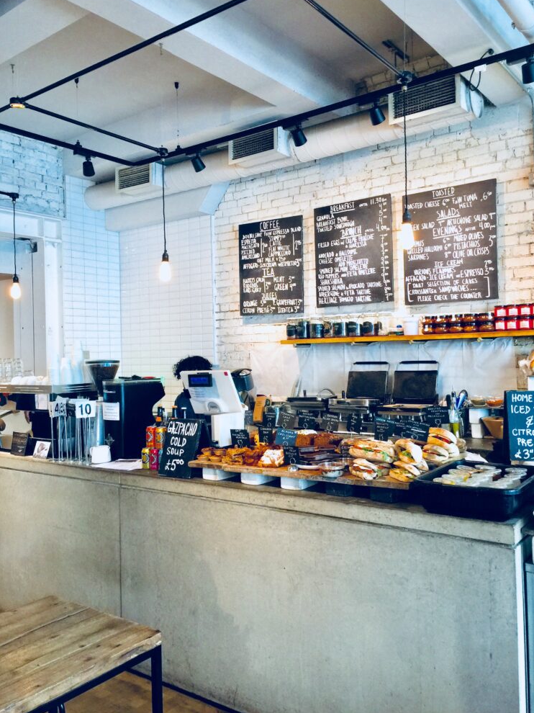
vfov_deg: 60.0
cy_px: 346
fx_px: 617
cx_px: 276
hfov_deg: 46.8
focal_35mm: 30
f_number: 2.2
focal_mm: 4.15
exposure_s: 1/33
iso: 50
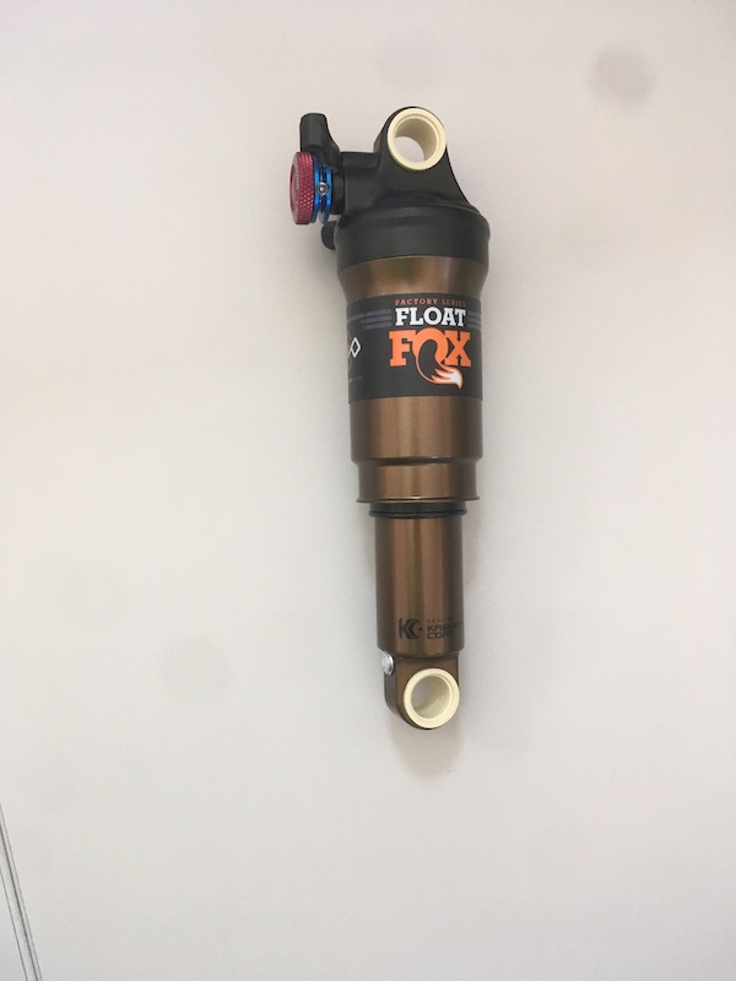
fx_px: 822
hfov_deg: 48.2
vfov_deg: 61.7
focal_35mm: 29
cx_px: 368
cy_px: 490
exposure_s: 1/30
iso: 40
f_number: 2.2
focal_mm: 4.15
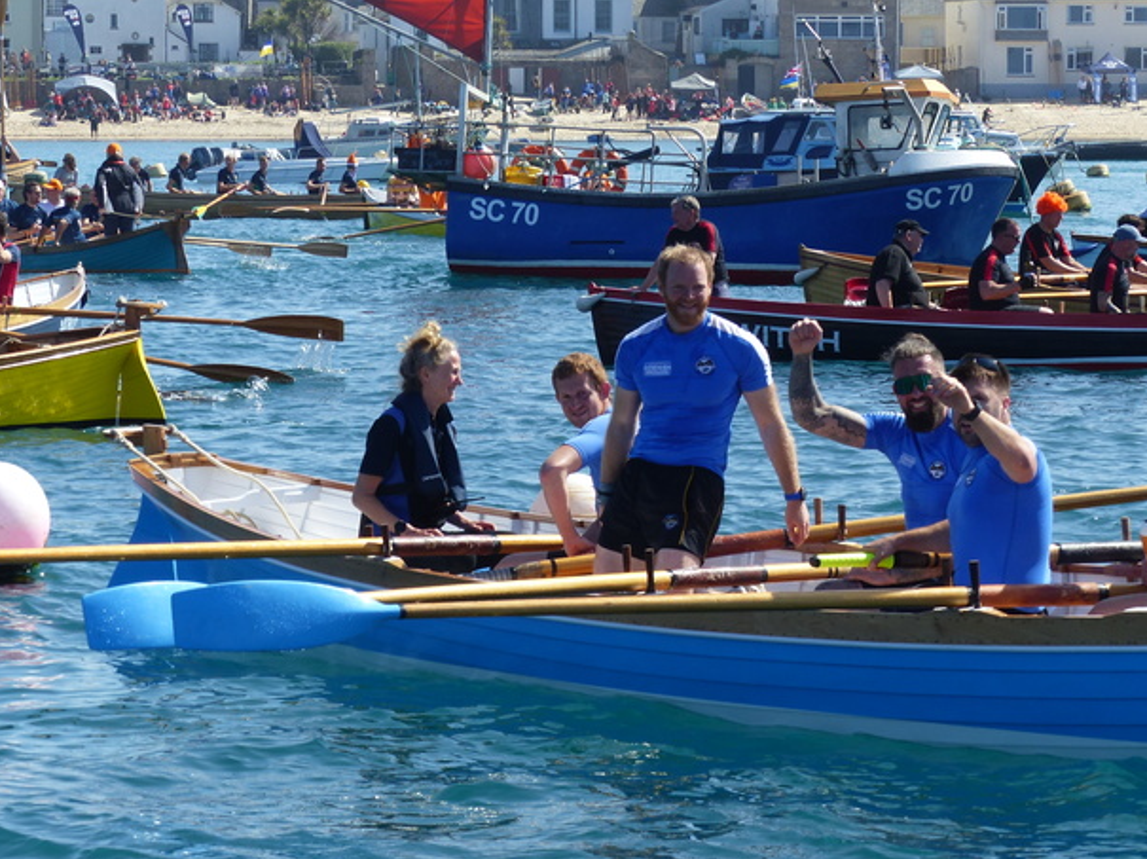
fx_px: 5994
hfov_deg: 10.9
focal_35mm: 181
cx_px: 662
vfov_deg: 8.2
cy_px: 508
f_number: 4
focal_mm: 27.4
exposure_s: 1/800
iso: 100
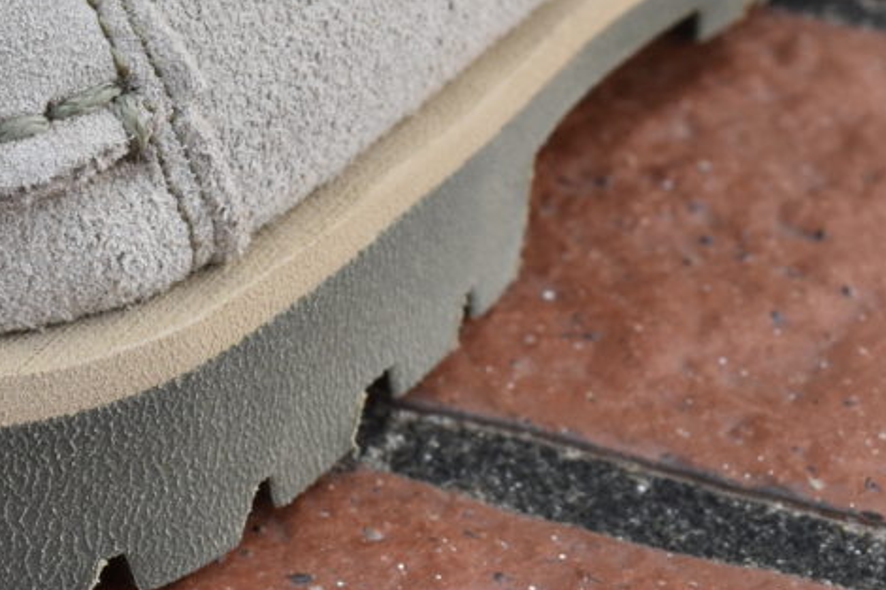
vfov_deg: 11.0
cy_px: -96
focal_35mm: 123
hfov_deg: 16.0
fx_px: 3017
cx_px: -222
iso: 400
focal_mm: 25
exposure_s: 1/200
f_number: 8
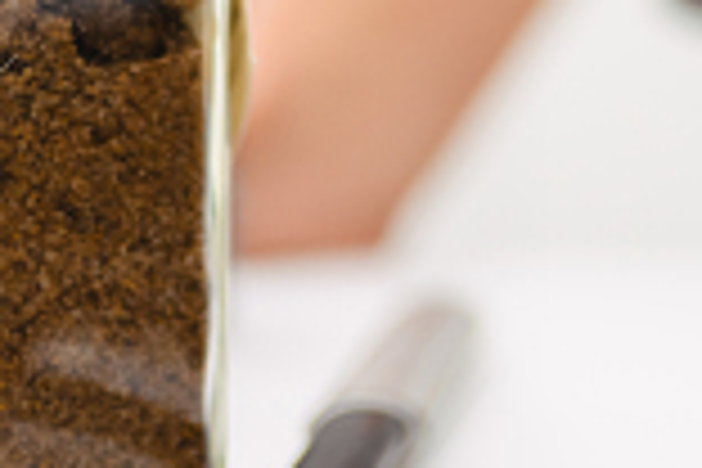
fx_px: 3685
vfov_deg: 7.2
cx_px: 1102
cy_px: -169
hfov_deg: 10.5
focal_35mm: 189
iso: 400
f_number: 1.6
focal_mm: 50
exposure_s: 1/160
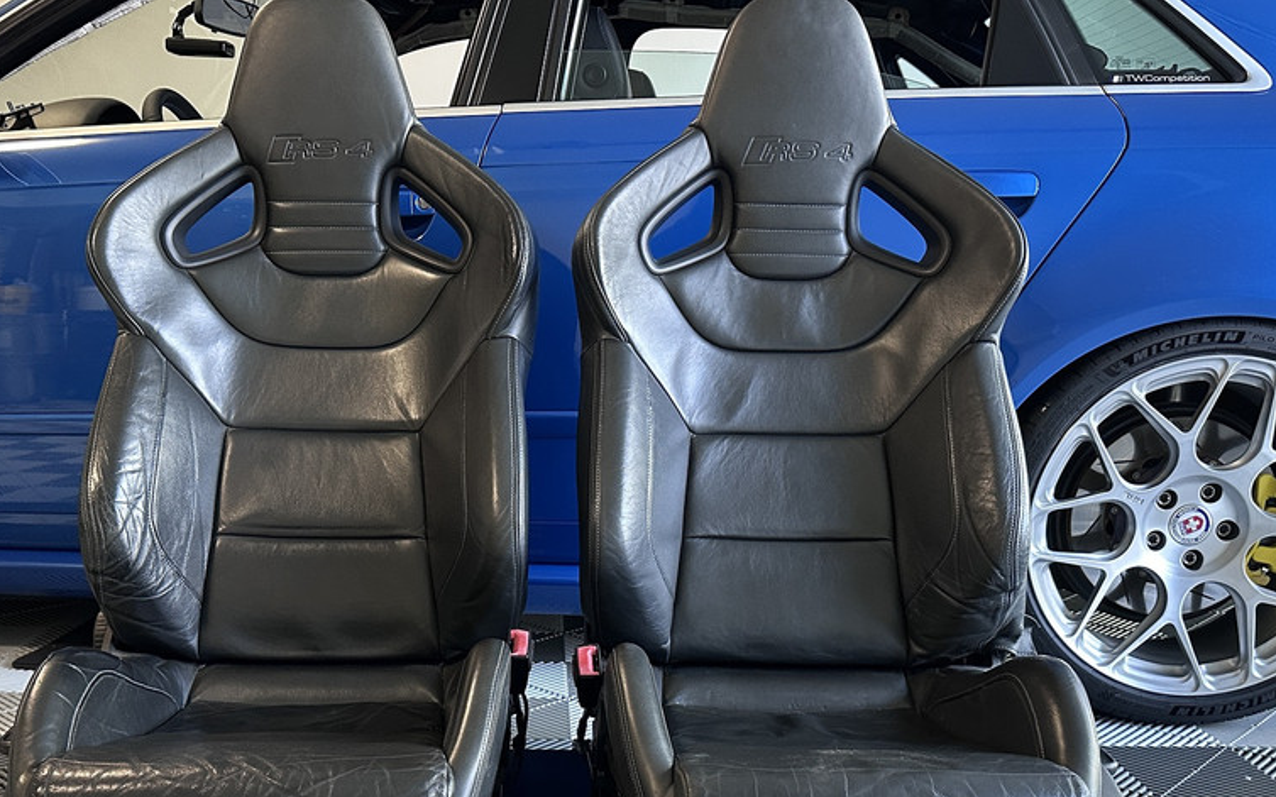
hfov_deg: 53.9
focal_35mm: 36
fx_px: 1252
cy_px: 636
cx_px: 556
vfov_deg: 34.3
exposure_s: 1/60
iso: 400
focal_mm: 6.86
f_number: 1.78
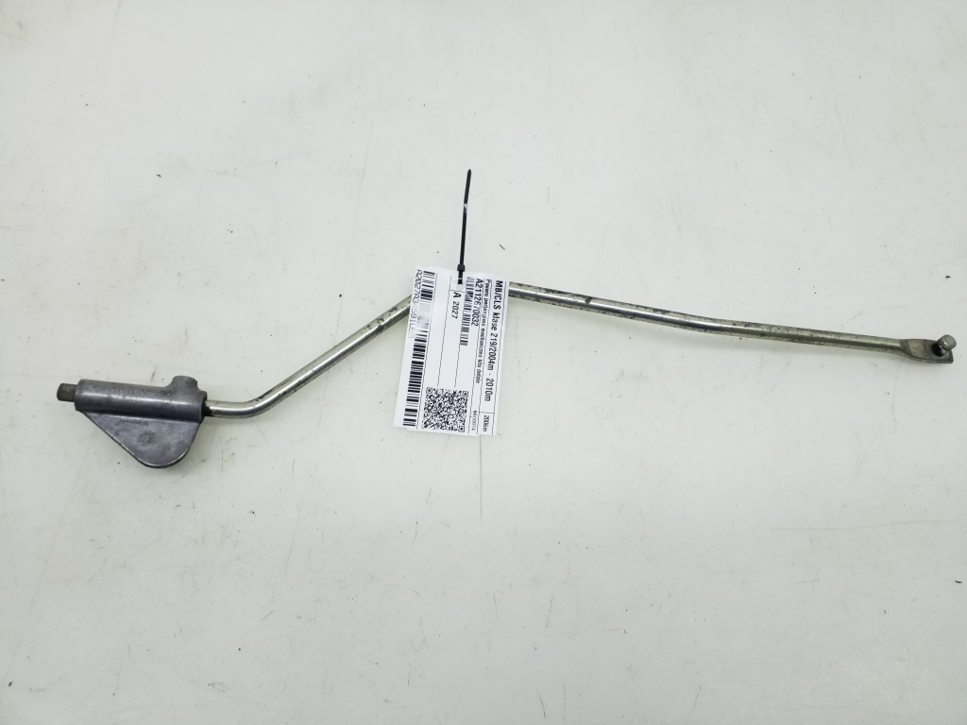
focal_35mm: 27
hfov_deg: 65.3
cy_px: 362
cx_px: 484
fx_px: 754
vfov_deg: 51.4
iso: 80
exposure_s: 1/50
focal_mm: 3.6
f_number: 1.9
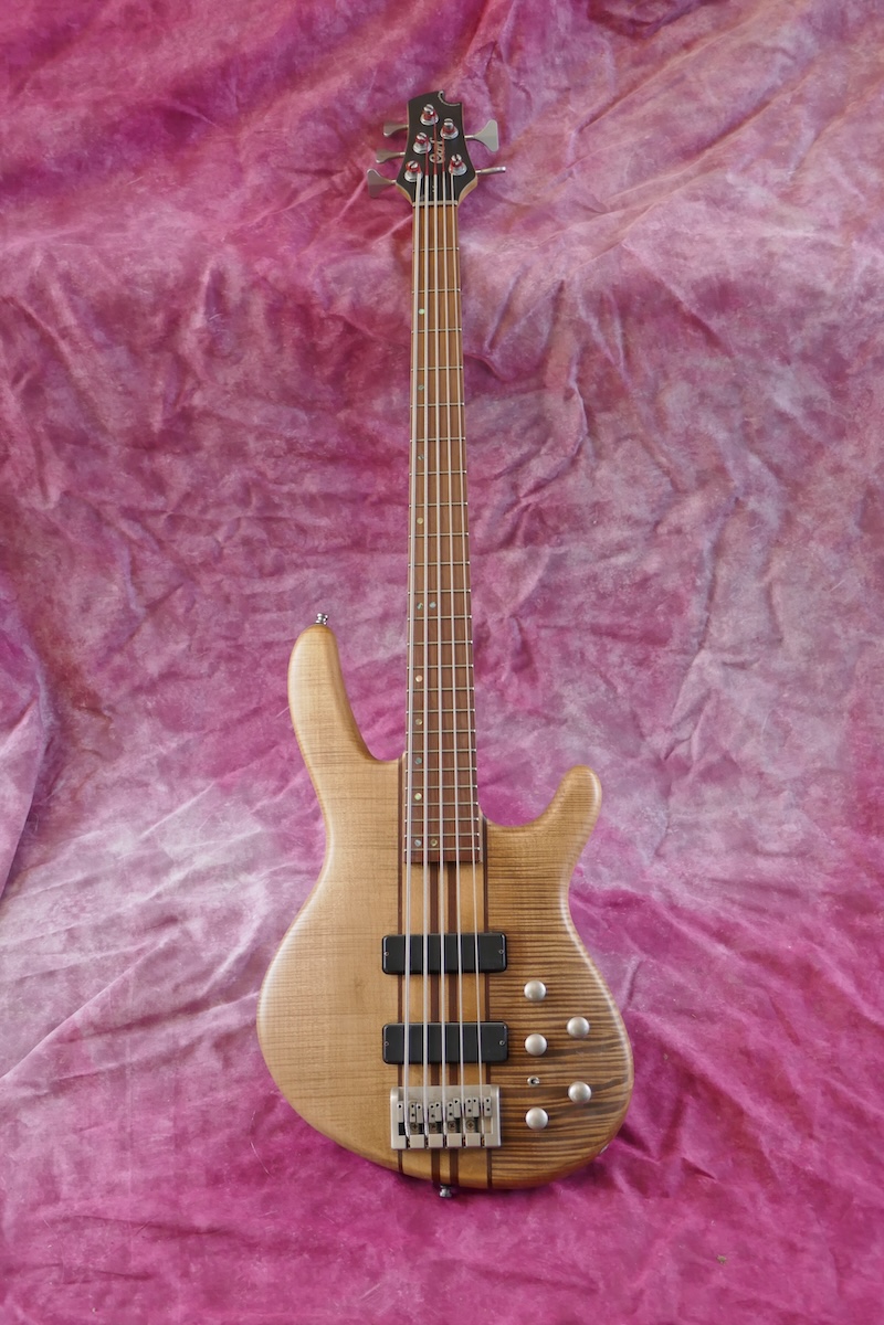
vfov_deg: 49.6
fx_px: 1436
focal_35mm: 39
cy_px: 662
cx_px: 442
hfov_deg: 34.2
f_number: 3.7
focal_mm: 14.3
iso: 640
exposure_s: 1/80
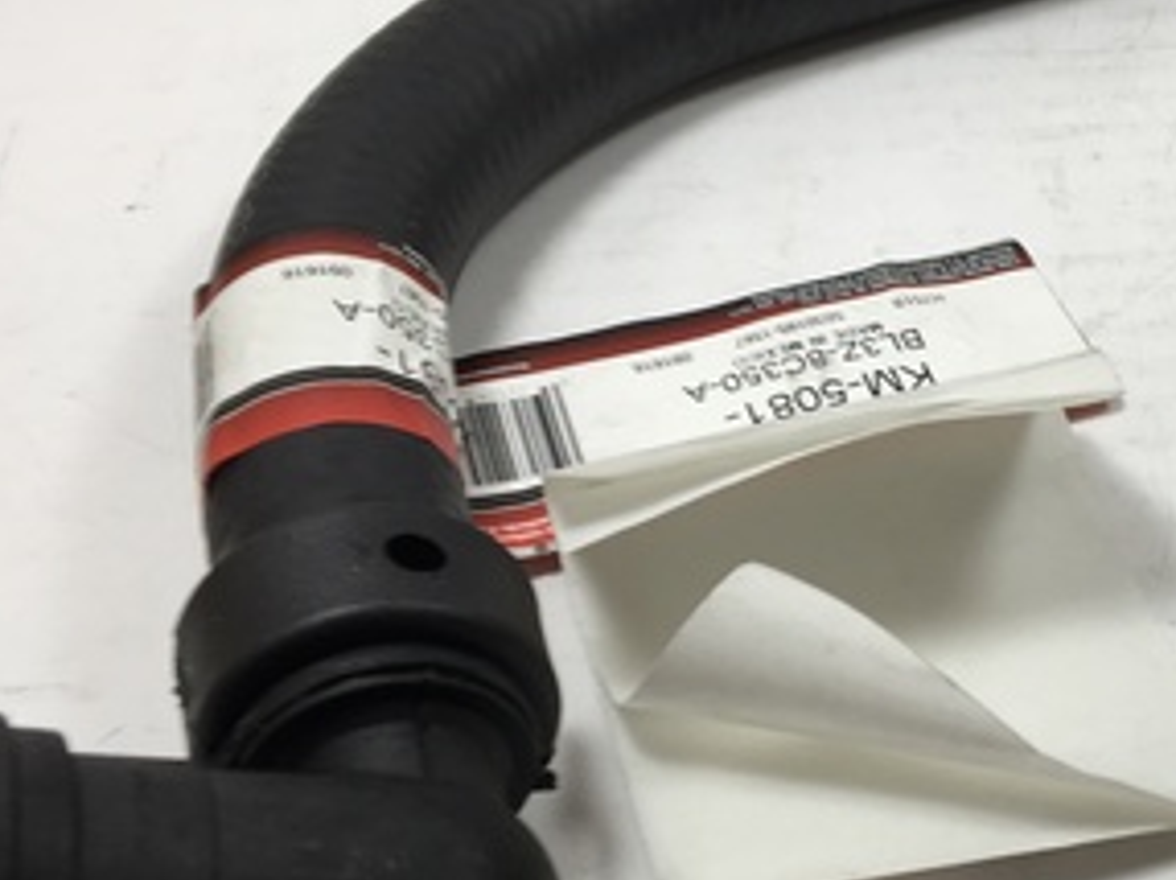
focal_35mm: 65
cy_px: 489
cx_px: 983
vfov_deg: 22.5
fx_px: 2206
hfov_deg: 29.0
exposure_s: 1/60
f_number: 2.2
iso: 32
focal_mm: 4.15
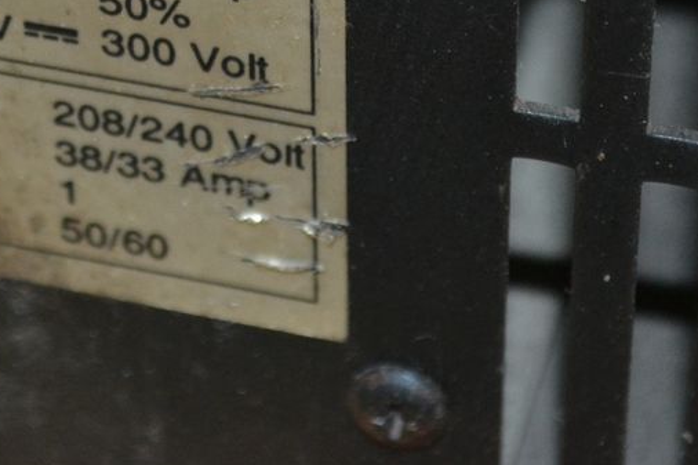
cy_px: -144
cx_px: 116
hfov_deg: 10.0
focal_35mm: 205
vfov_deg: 6.6
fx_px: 3973
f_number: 5.6
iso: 1250
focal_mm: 50
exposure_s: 1/60
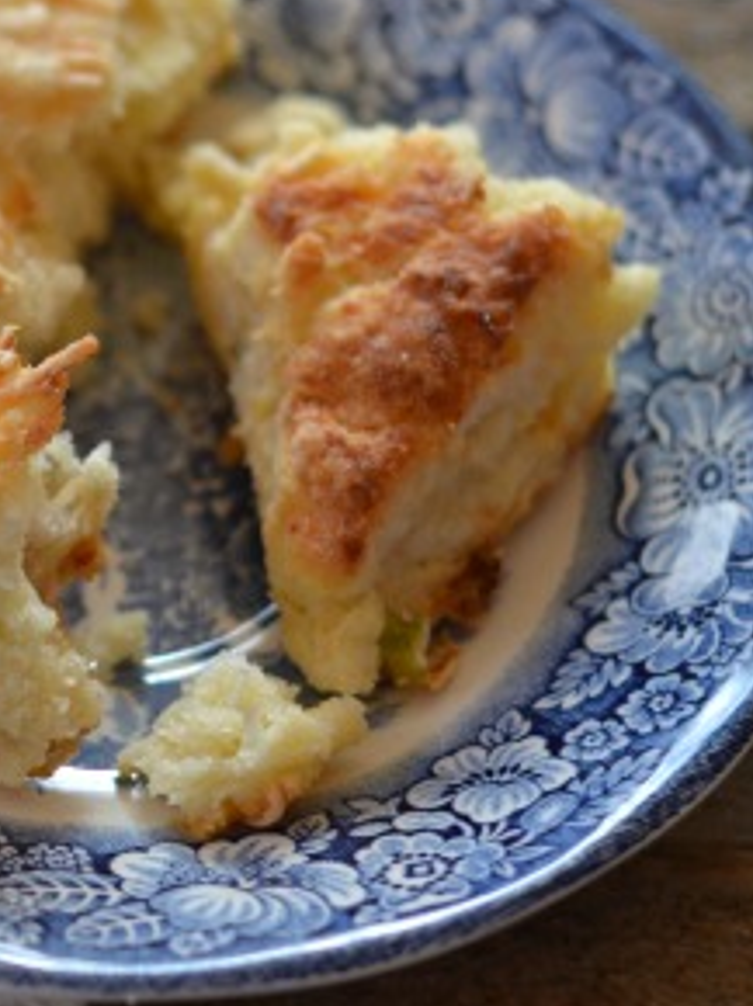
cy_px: 557
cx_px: -278
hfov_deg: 9.7
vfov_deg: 13.3
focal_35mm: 149
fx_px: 4328
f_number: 2.8
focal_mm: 50
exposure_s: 1/320
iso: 640
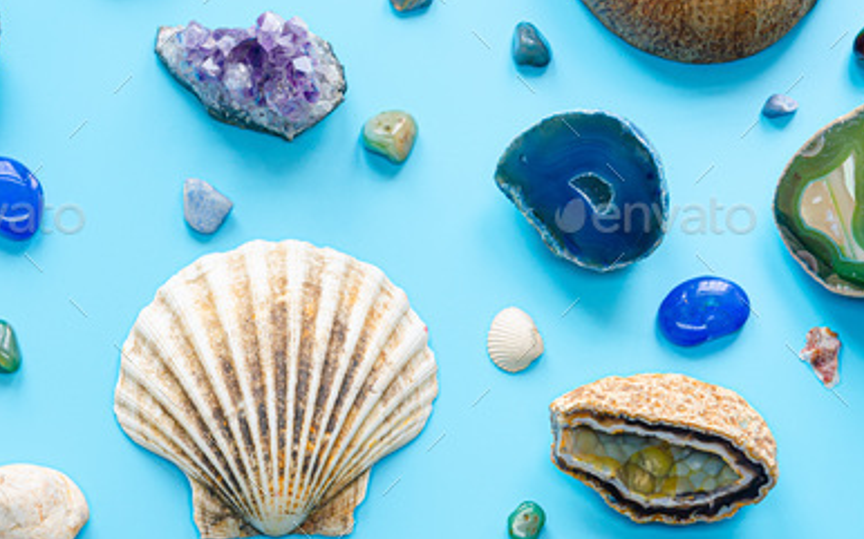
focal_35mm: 109
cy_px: 322
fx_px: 2566
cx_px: 313
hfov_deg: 19.1
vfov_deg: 12.0
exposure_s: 1/10
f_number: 8
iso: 160
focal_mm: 70
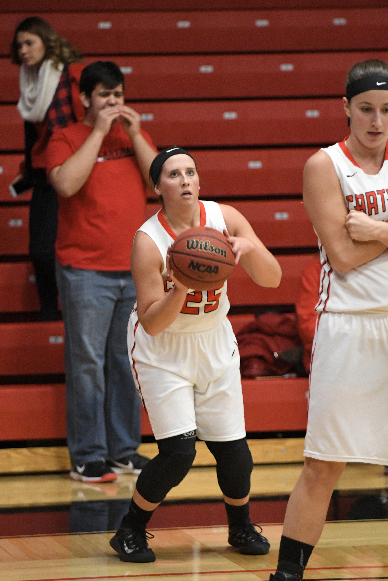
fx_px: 3637
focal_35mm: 225
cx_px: 194
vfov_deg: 9.1
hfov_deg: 6.1
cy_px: 290
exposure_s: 1/640
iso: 5000
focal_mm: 150
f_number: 2.8
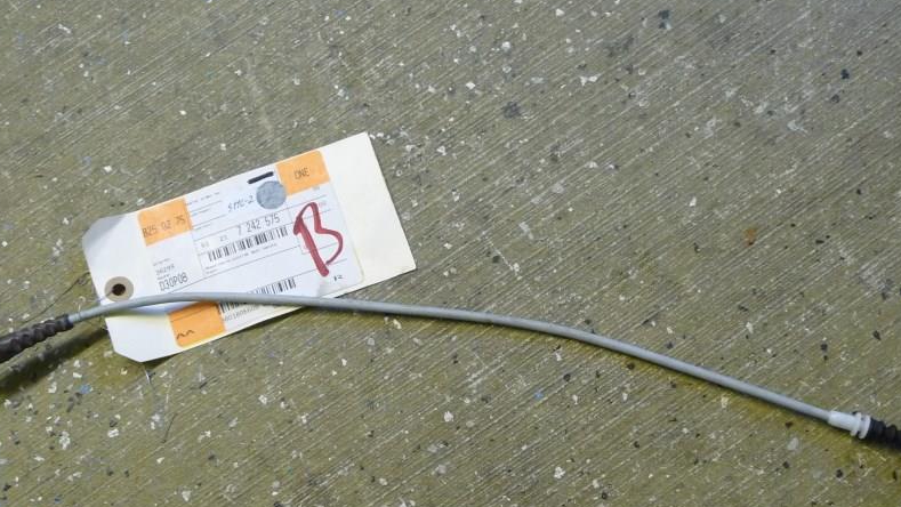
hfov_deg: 49.4
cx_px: 457
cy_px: 412
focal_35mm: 41
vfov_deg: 28.3
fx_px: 980
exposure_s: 1/13
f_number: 3.3
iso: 400
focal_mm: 4.7
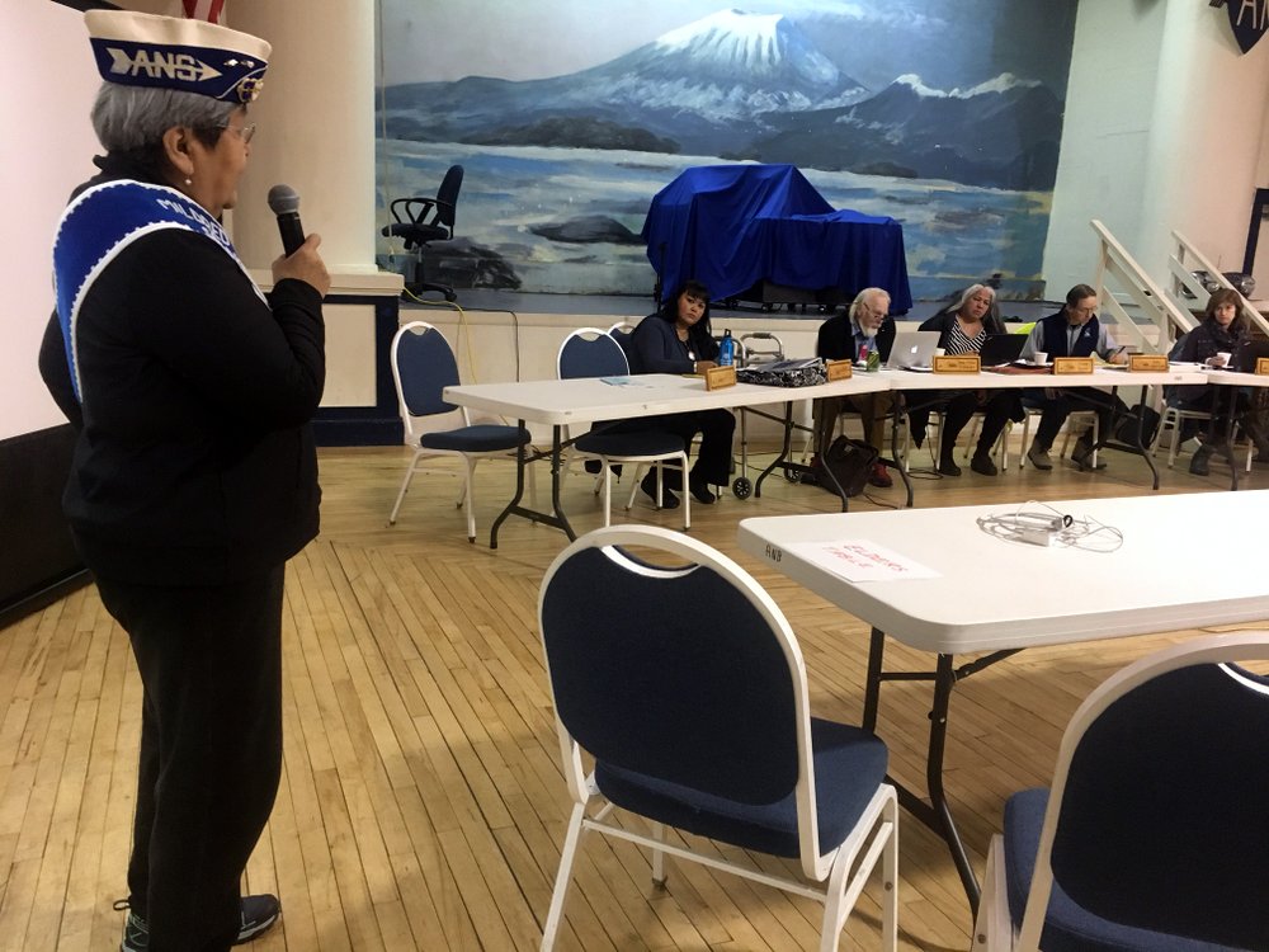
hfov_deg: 61.7
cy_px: 476
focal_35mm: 29
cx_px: 634
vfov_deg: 48.2
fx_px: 1063
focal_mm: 4.15
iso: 200
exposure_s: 1/24
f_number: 2.2
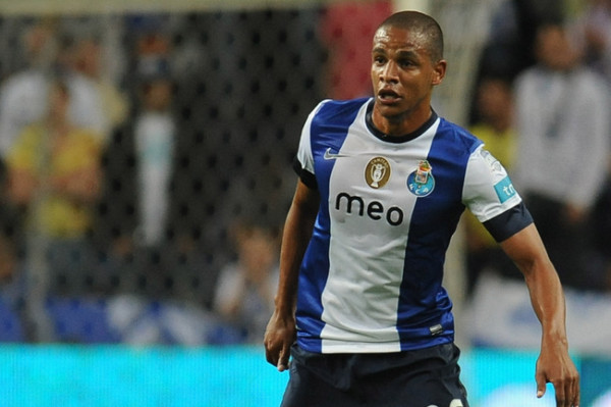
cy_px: 204
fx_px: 7122
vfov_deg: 3.3
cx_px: 306
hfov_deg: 4.9
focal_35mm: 420
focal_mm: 420
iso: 2000
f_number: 4
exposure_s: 1/640
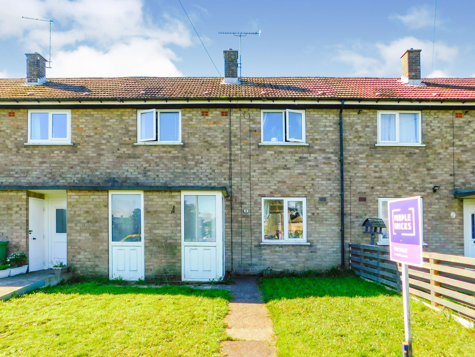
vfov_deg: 58.9
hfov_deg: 73.9
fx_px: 316
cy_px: 178
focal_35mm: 23
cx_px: 238
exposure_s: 1/500
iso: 125
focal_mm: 4
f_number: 3
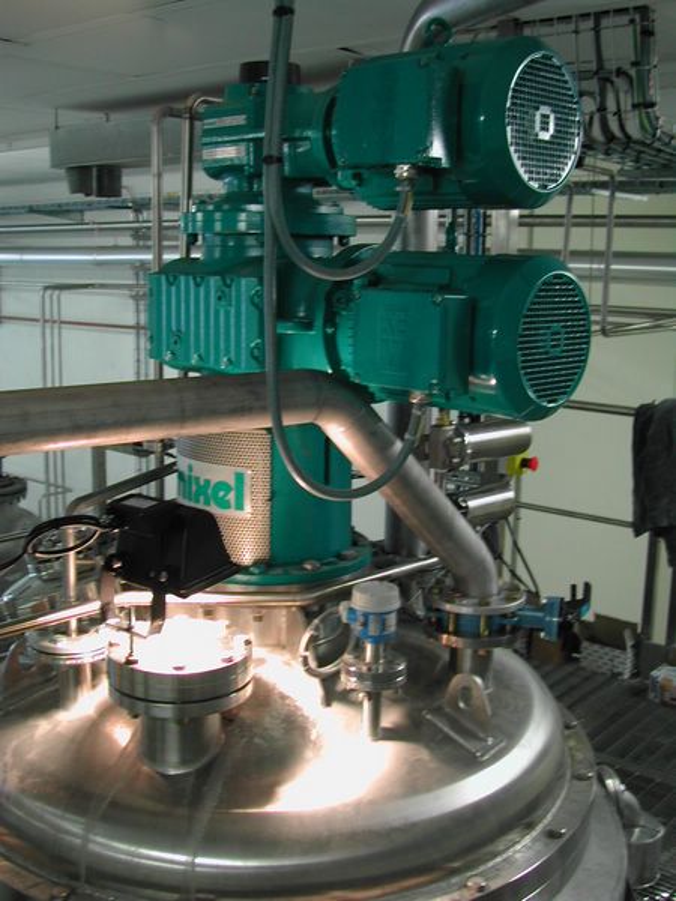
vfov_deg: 49.0
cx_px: 338
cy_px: 450
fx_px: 989
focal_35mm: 38
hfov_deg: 37.7
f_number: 2.8
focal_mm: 8
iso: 100
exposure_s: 1/17.1
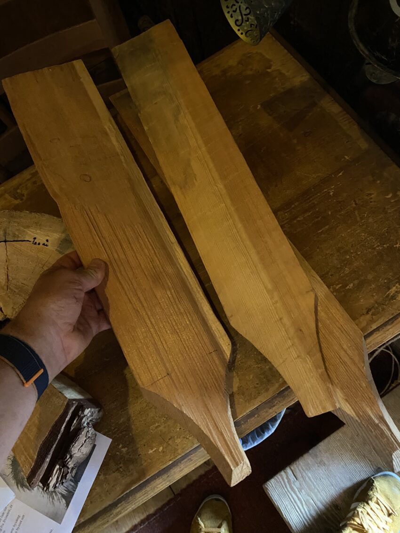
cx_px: 200
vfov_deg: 67.3
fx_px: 401
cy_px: 266
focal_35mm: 26
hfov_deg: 53.1
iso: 1000
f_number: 1.8
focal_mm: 4.25
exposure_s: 1/30
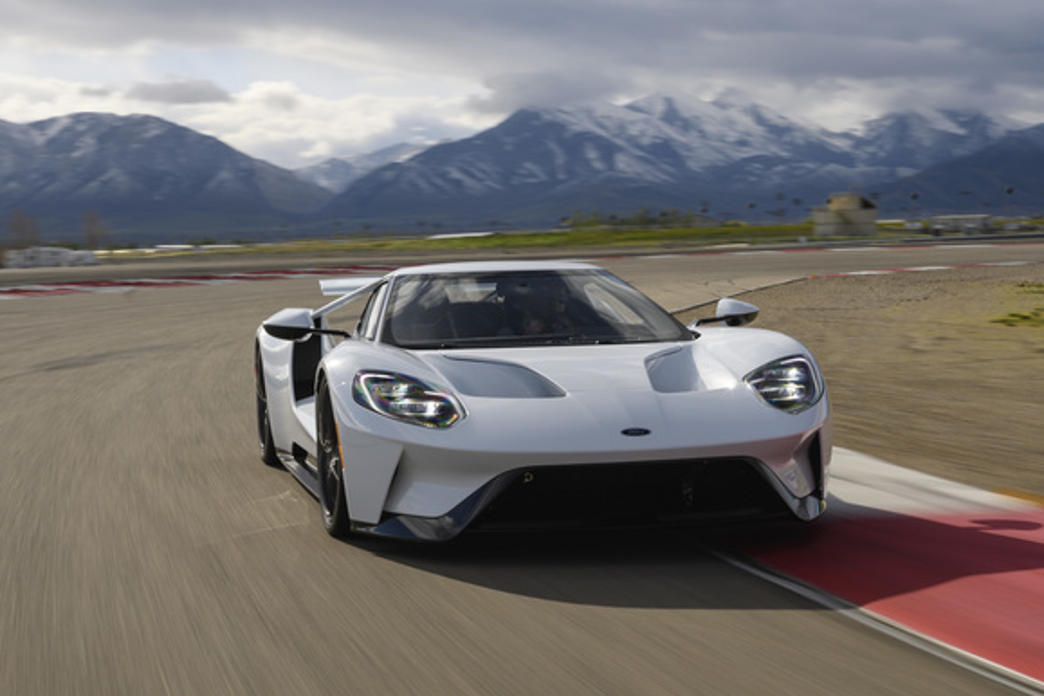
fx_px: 1827
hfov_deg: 31.9
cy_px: 383
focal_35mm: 63
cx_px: 550
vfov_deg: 21.6
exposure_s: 1/25
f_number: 10
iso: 100
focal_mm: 38
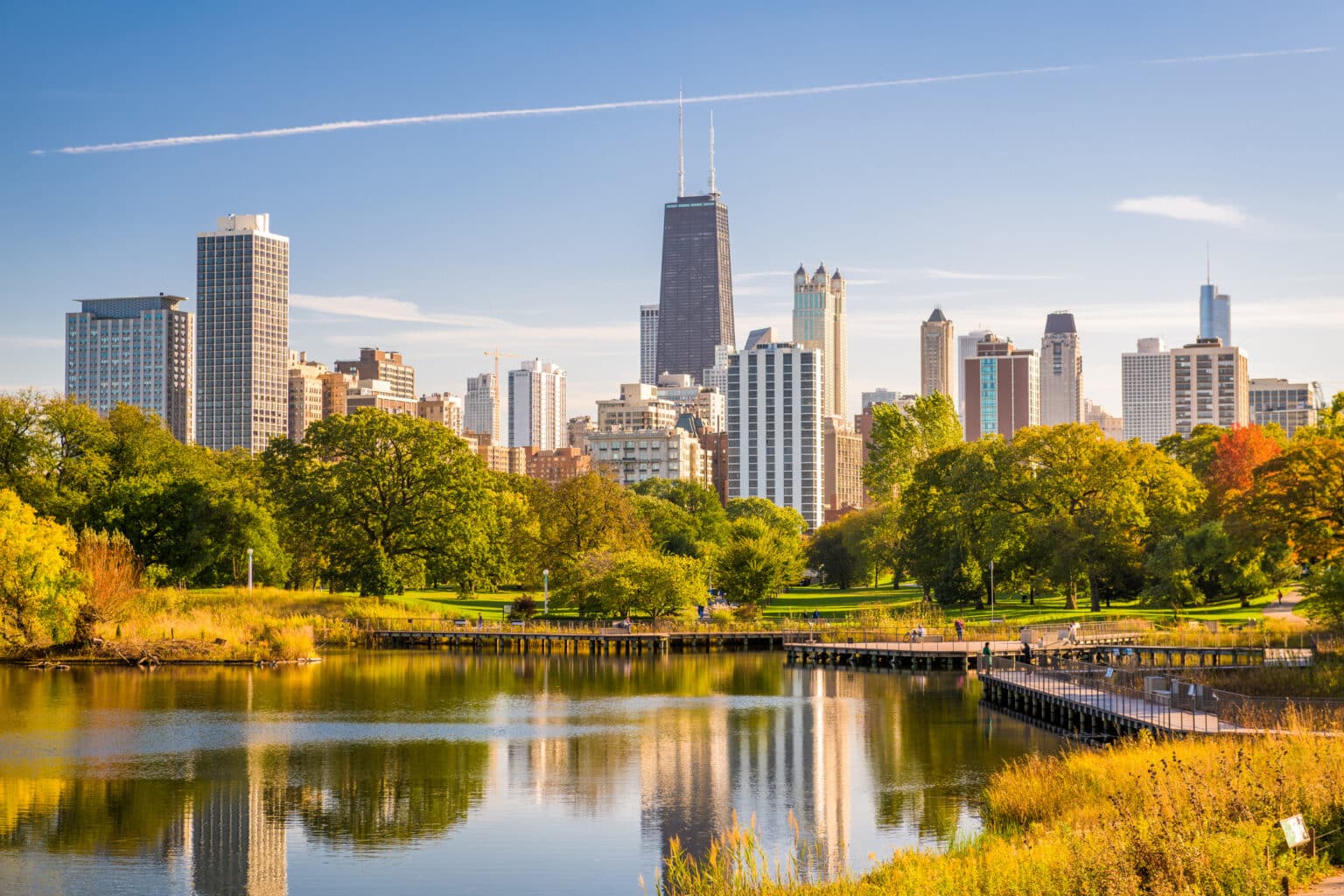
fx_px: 2464
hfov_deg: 30.5
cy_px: 448
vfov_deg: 20.6
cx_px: 672
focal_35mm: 66
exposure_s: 1/160
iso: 220
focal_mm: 66
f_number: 6.3
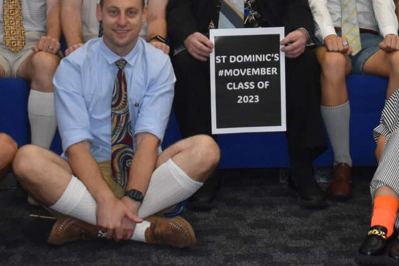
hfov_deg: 17.1
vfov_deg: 11.2
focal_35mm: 120
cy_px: -56
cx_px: 235
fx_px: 1325
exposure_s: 1/125
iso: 800
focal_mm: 25
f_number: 4
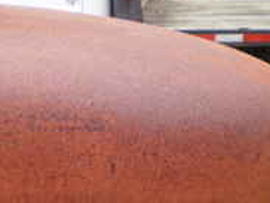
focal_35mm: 68
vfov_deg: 21.6
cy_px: 133
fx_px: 531
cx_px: 88
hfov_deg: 28.3
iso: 64
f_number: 3.1
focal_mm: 6.3
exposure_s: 1/100
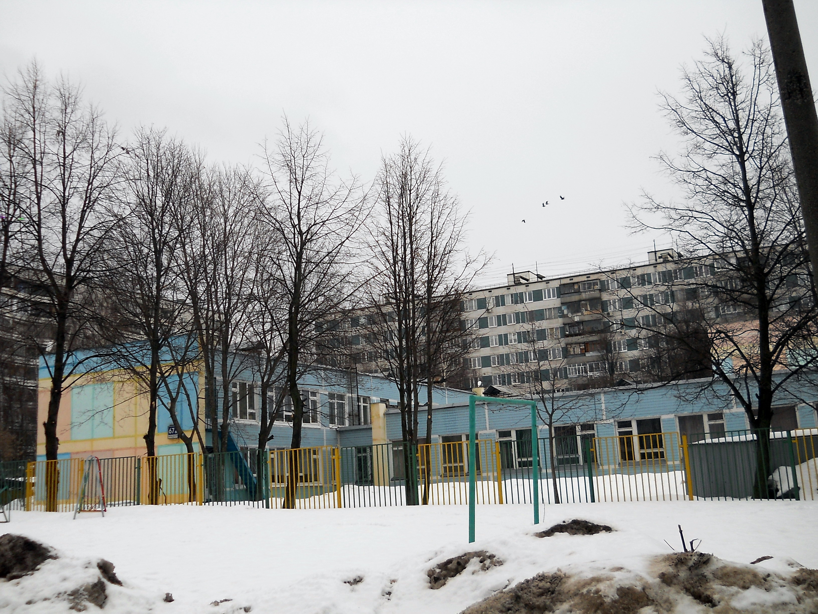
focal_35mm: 41
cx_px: 409
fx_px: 969
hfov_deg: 45.8
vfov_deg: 35.1
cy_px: 307
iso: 80
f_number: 3.1
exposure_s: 1/160
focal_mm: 6.72
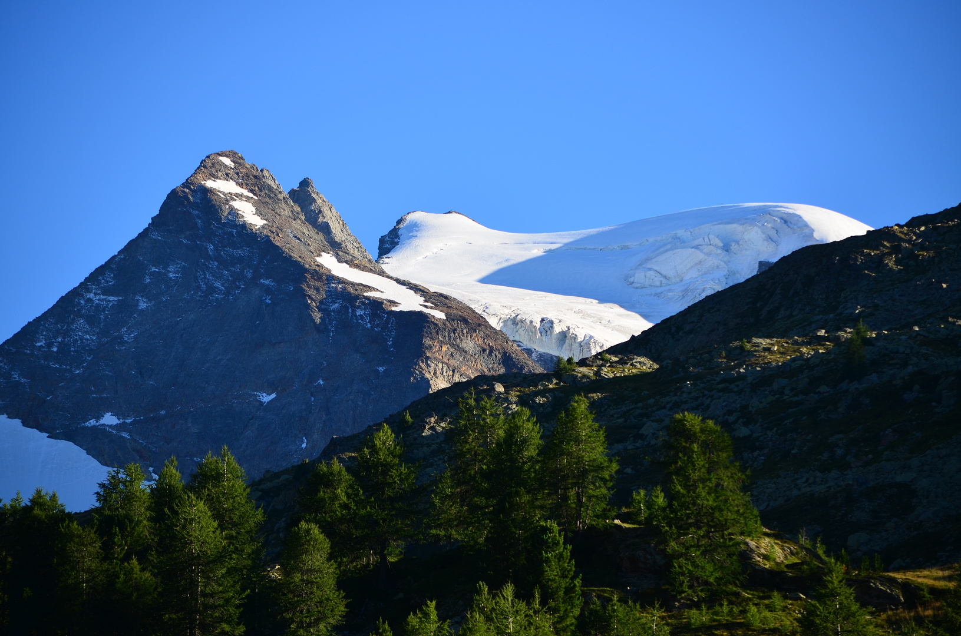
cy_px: 318
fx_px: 6593
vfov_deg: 5.5
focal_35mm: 248
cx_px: 480
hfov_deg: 8.3
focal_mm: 165
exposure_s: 1/400
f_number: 5
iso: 100
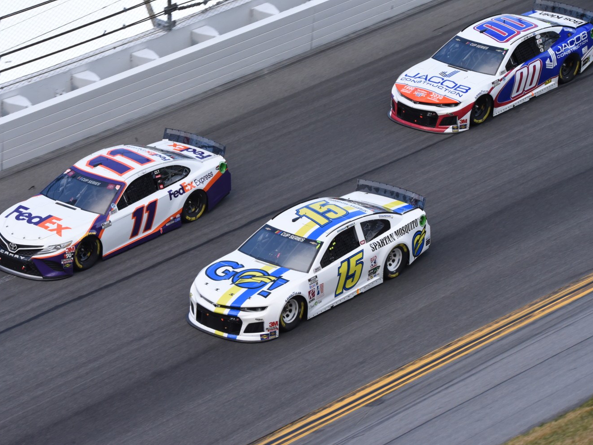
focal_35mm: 163
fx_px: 2792
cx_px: 265
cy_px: 223
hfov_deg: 12.1
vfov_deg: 9.1
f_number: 9
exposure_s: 1/1250
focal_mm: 150
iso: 2000
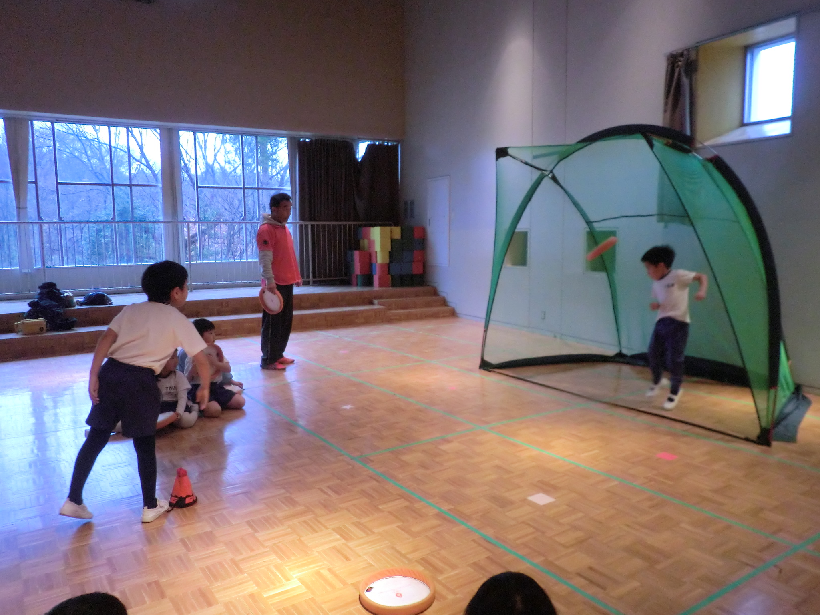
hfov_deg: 67.3
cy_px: 308
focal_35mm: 26
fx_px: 616
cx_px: 410
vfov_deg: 53.1
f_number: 2.8
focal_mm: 4.7
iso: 400
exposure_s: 1/60
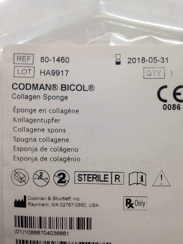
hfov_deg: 42.9
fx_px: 233
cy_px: 122
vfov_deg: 55.4
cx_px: 92
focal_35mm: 33
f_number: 2.4
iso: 50
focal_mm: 4.12
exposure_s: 1/60
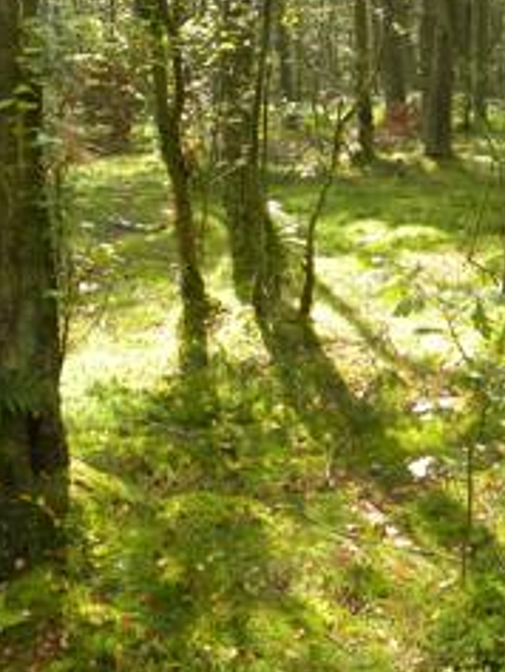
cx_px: 262
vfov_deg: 34.9
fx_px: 1049
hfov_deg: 27.1
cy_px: 190
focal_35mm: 54
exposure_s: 1/104
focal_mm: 5.9
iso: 64
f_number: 2.8
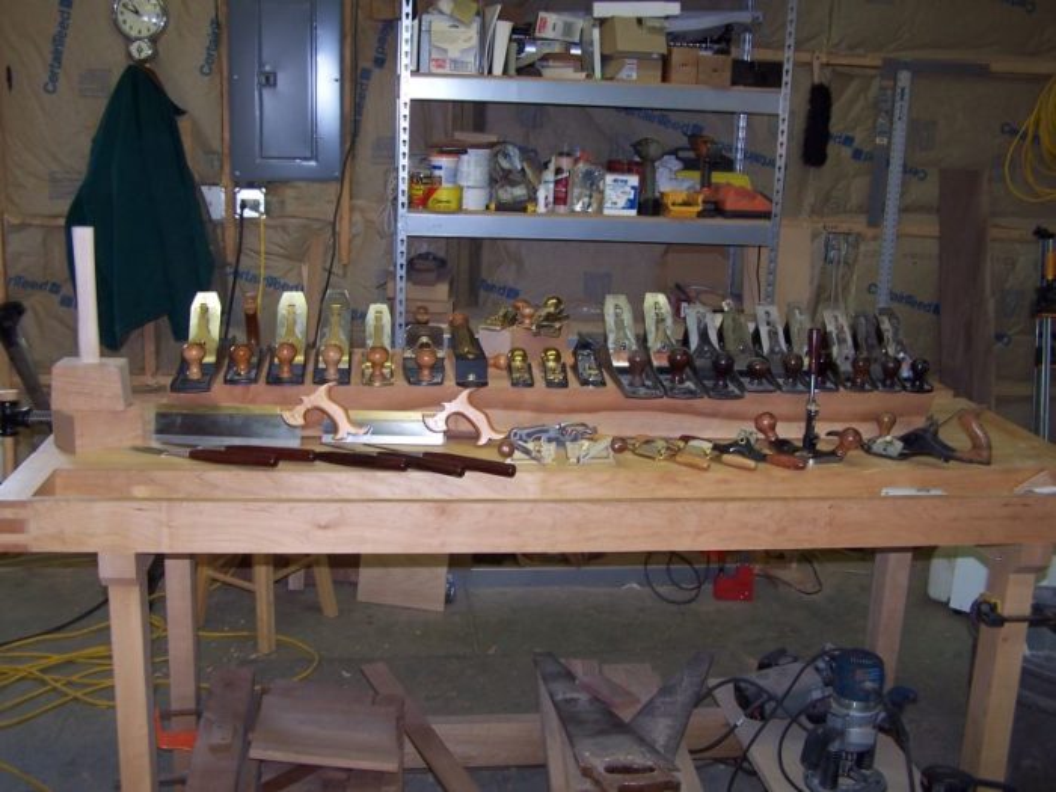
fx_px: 1159
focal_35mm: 38
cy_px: 396
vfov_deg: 37.7
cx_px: 528
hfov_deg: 49.0
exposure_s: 1/60
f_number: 2.8
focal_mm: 6.3
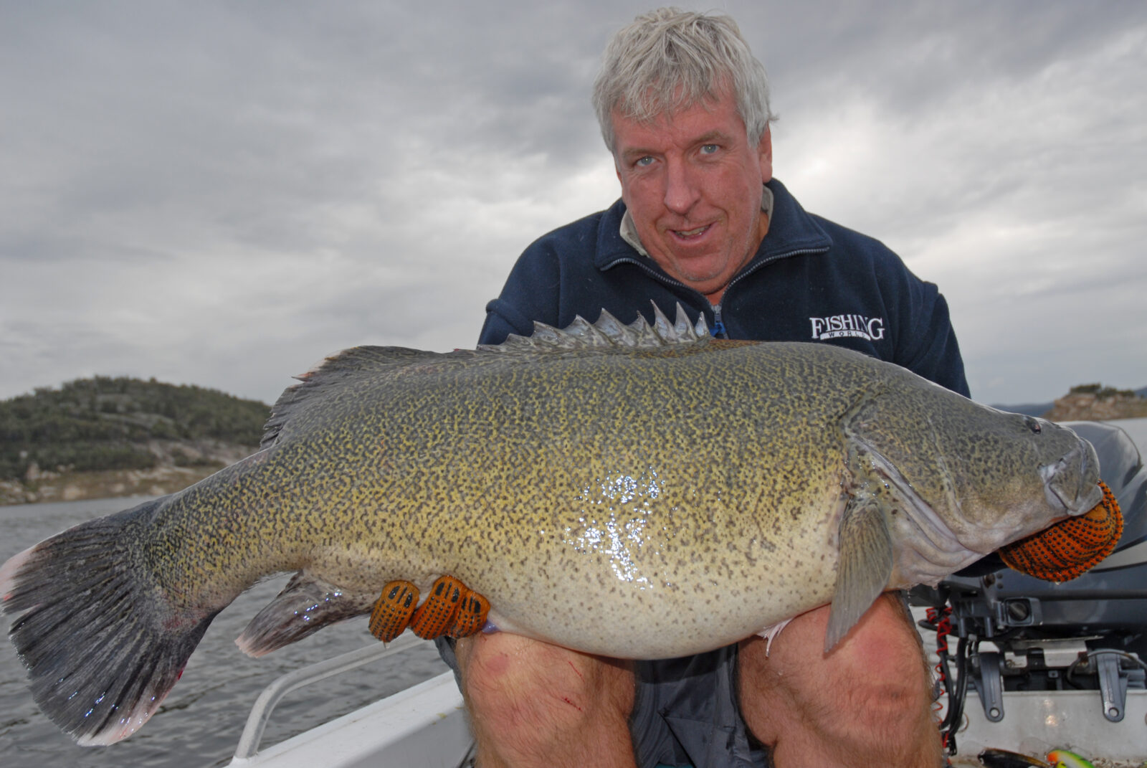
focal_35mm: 33
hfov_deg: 57.2
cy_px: 384
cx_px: 574
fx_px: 1053
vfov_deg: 40.1
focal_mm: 22
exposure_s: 1/250
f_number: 5
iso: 100
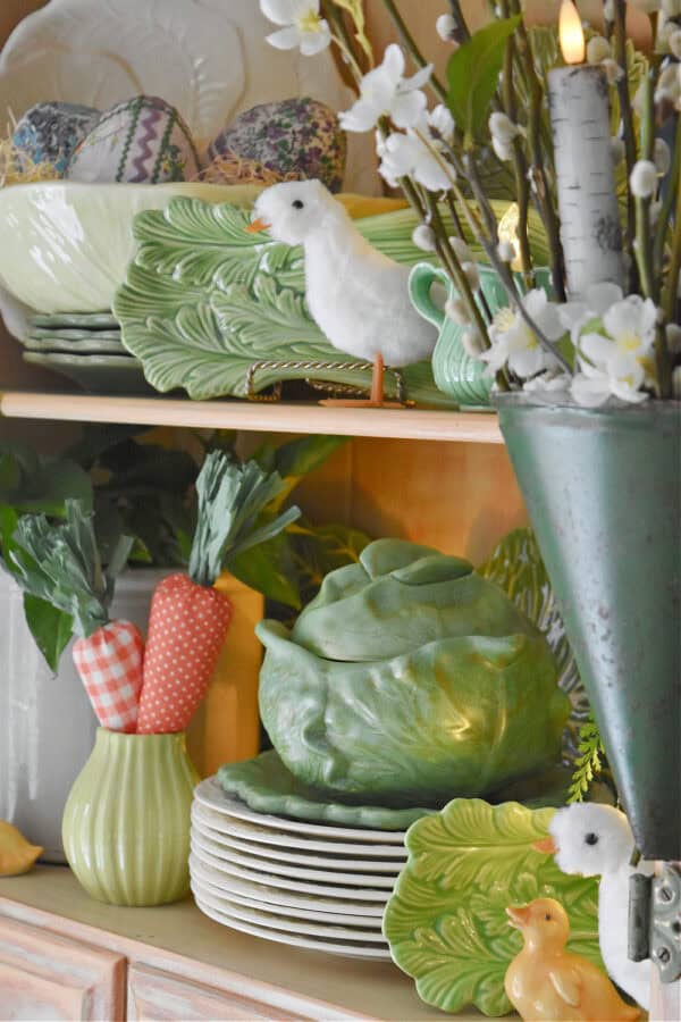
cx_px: 340
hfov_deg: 17.5
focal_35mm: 78
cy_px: 511
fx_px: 2213
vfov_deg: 26.0
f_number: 5.6
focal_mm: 52
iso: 2800
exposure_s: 1/60
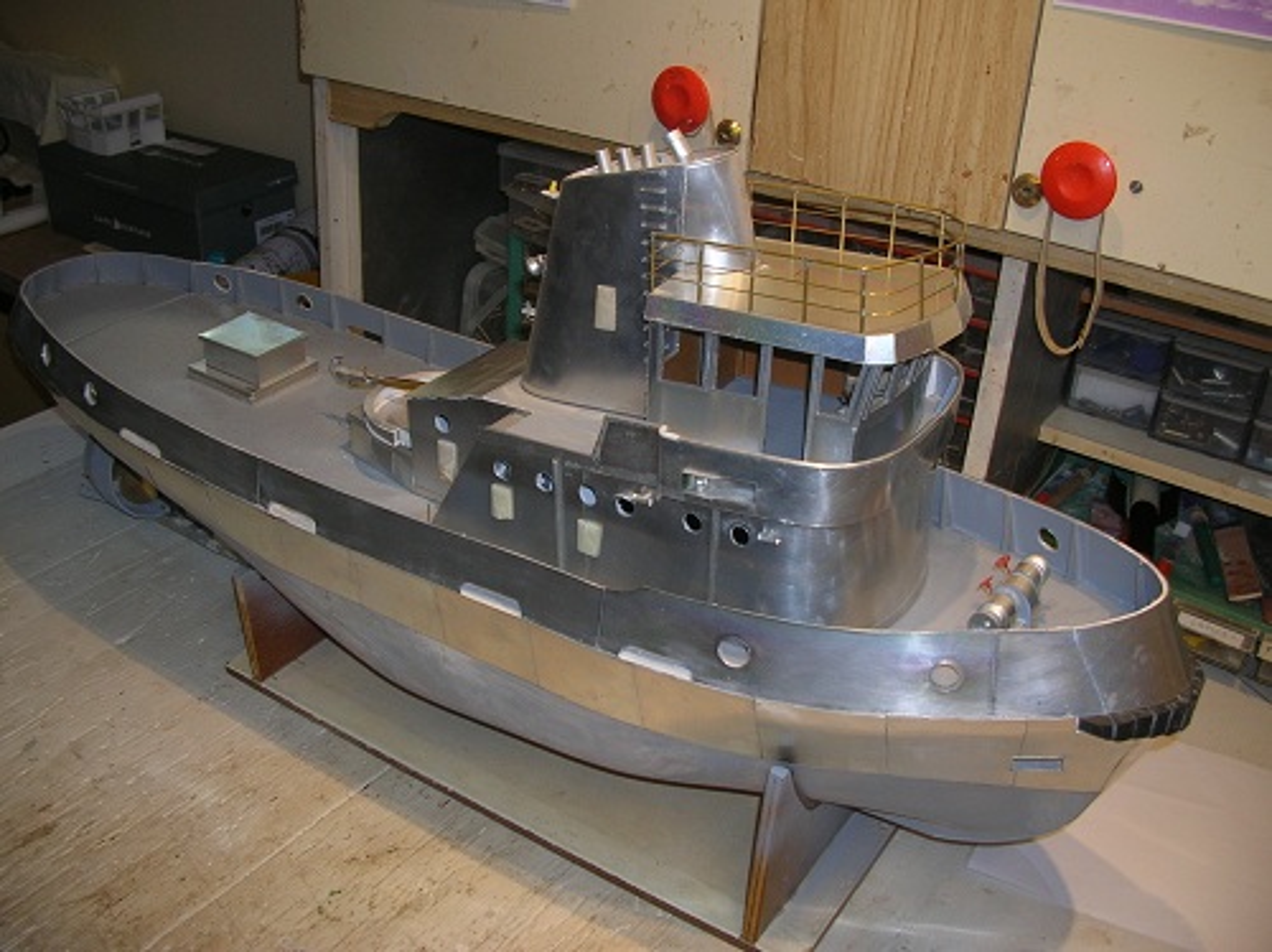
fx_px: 1285
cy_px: 476
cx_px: 636
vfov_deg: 40.6
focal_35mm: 35
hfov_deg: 52.7
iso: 50
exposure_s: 1/60.1
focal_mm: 5.8
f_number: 2.8
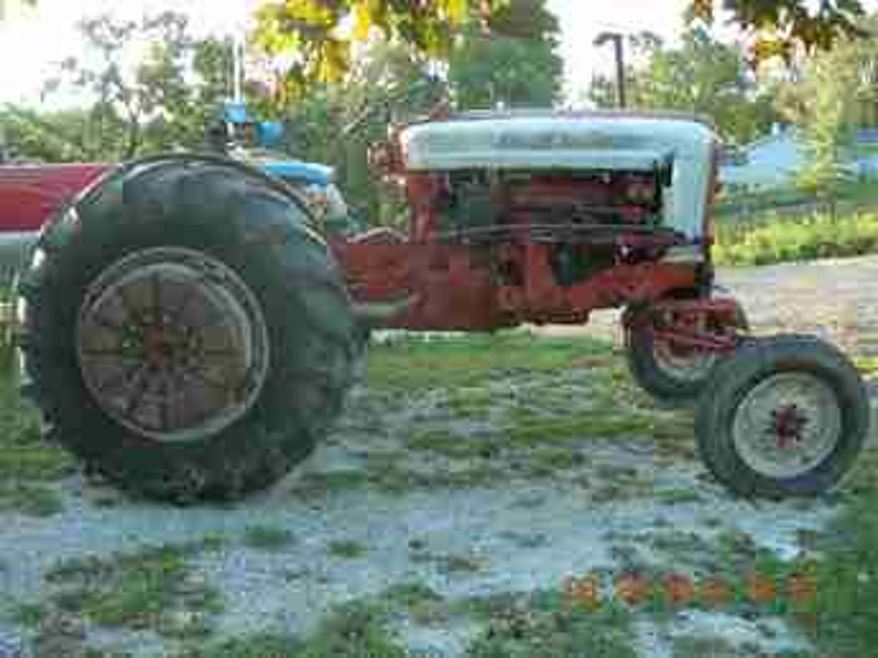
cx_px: 439
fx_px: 964
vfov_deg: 37.7
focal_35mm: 38
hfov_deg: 49.0
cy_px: 329
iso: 50
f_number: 2.8
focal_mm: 7.8
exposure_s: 1/60.5
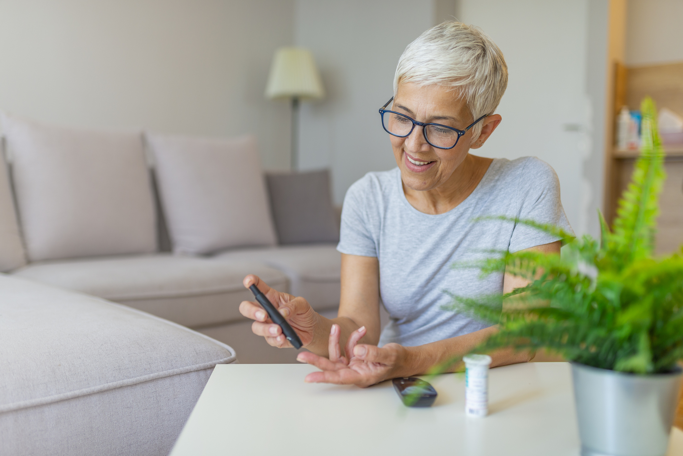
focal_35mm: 35
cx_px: 342
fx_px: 664
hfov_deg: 54.4
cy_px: 228
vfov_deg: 37.9
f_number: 1.8
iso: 160
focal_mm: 35
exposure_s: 1/160
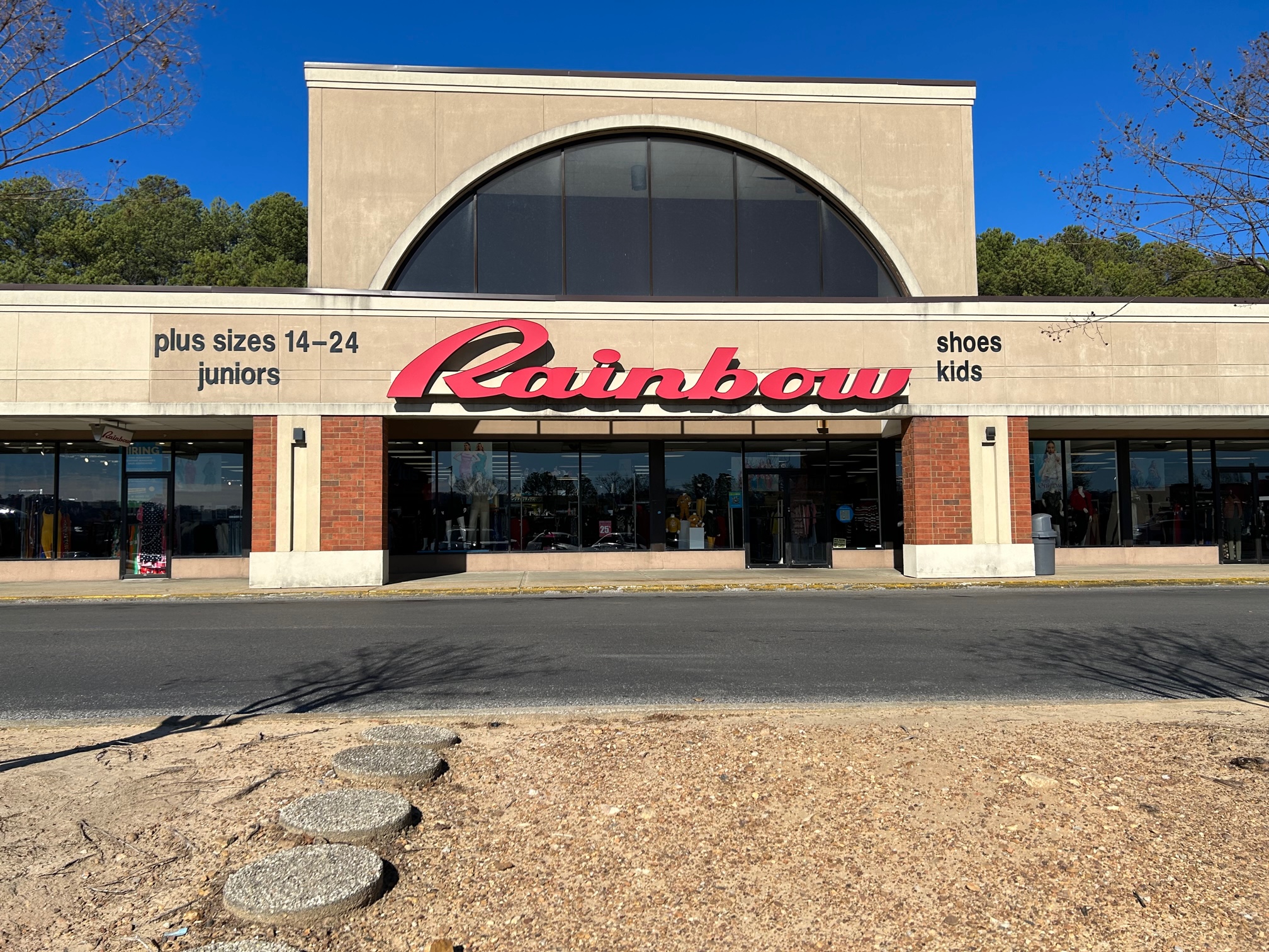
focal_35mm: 26
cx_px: 634
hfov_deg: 67.3
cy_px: 476
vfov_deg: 53.1
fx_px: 953
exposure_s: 1/6211
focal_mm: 5.7
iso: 50
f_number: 1.5
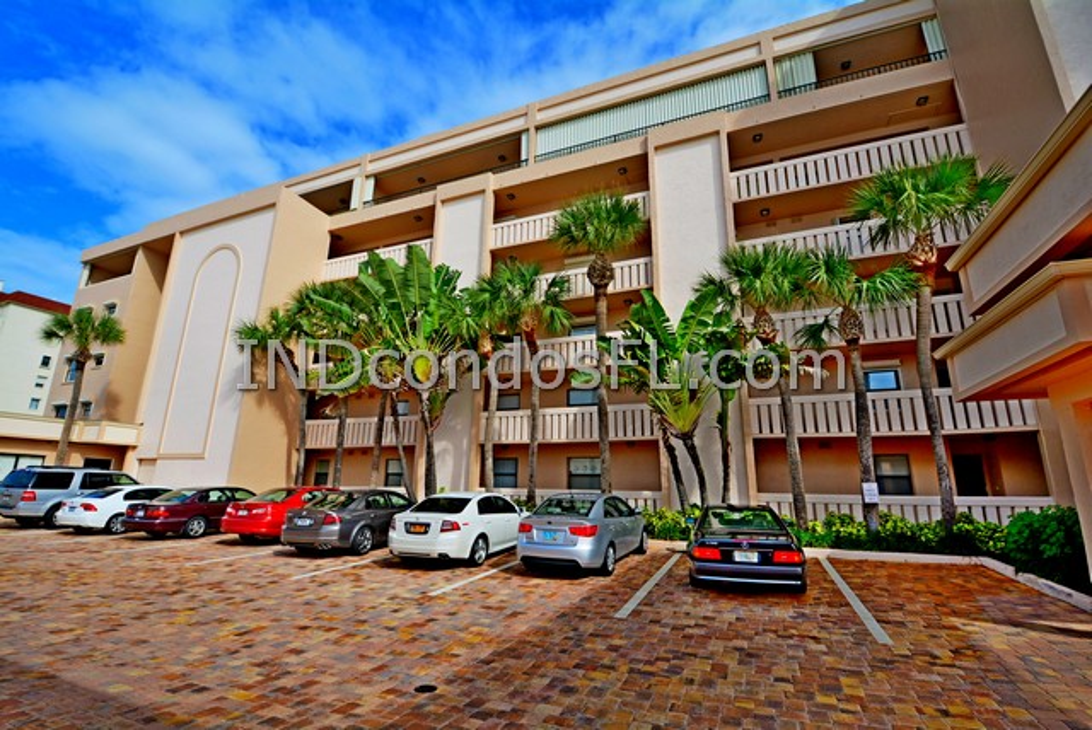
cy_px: 365
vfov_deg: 77.4
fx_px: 455
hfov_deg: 100.3
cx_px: 546
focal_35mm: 15
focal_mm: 10
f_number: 8
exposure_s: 1/250
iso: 100
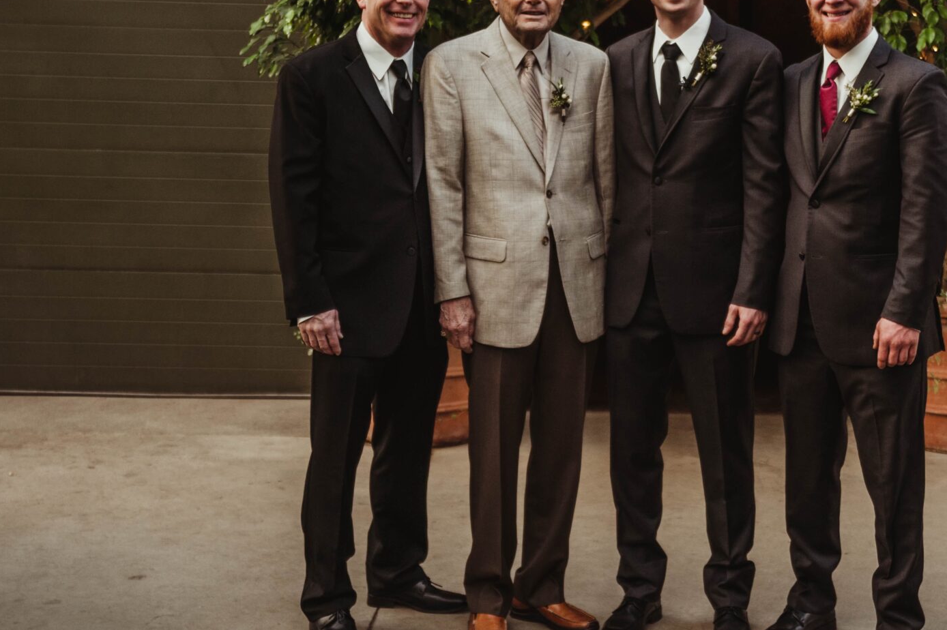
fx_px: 1551
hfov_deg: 33.7
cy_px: 248
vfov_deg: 22.9
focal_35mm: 59
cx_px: 620
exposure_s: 1/400
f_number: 3.3
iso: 800
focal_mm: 40
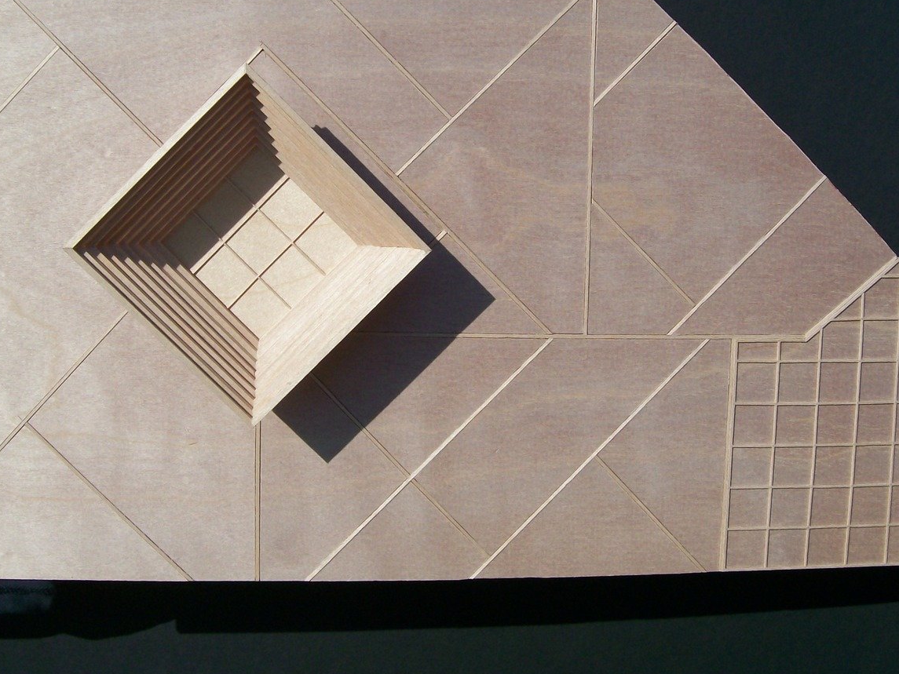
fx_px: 1143
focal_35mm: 44
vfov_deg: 32.8
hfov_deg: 42.9
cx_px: 393
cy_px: 288
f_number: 4.8
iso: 80
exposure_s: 1/1401
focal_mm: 6
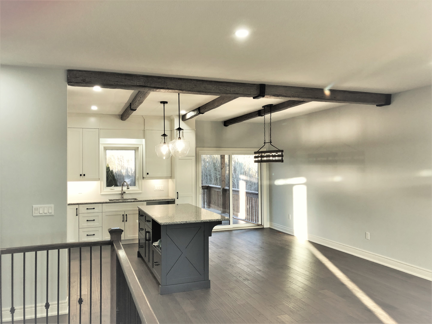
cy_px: 162
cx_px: 216
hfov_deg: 63.4
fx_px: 349
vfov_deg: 49.7
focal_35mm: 28
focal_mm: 3.99
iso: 32
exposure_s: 1/30
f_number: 1.8
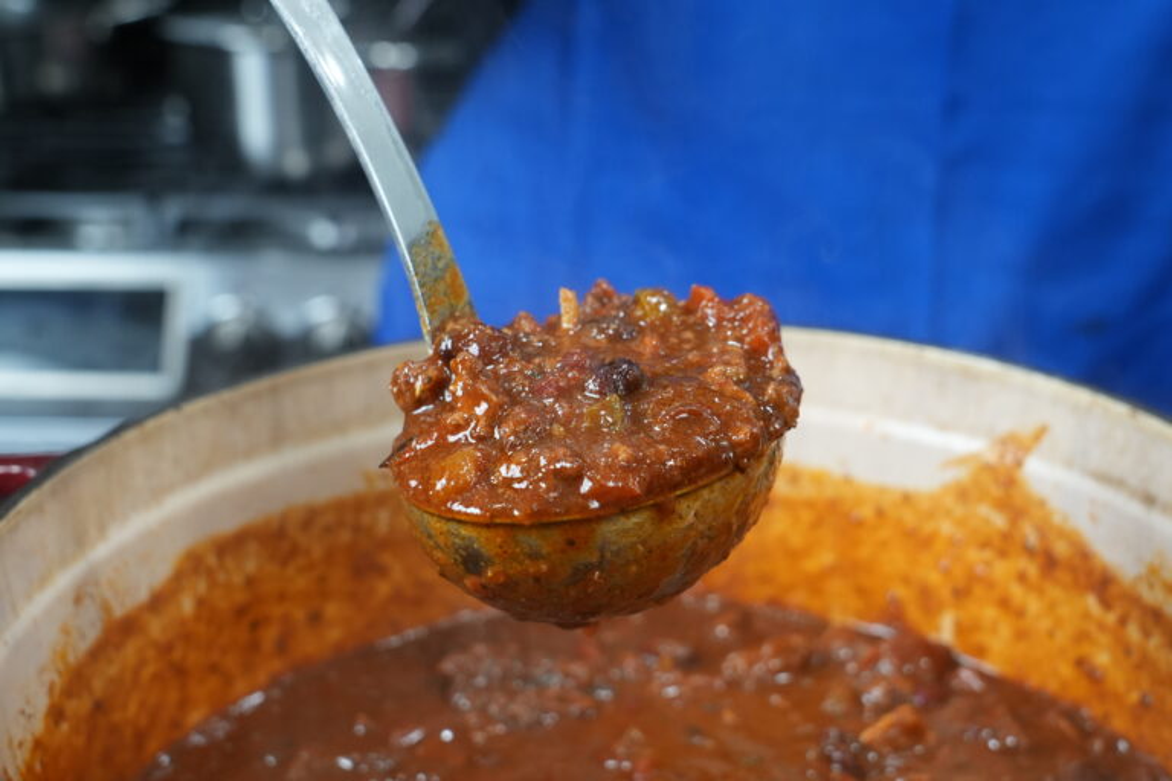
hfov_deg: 36.2
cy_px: 390
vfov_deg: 24.6
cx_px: 586
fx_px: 1790
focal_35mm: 55
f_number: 5.6
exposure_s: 1/160
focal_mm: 37
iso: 1250
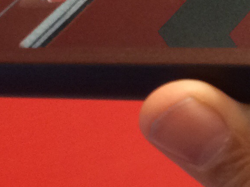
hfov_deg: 13.3
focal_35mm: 144
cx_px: 322
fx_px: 1038
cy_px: 78
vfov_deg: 10.3
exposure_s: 1/25
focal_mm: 3.3
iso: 80
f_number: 2.4
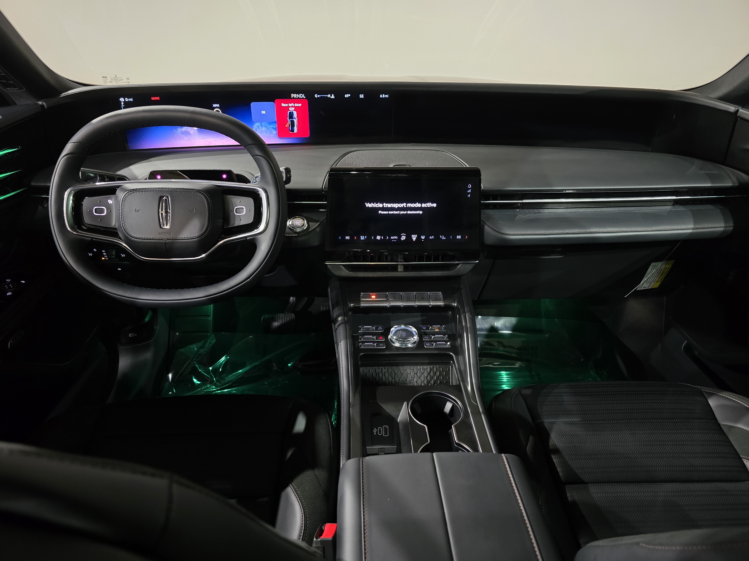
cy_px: 280
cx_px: 374
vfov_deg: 58.9
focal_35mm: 23
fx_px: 498
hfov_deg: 73.9
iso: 500
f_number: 1.7
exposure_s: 1/30
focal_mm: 6.3
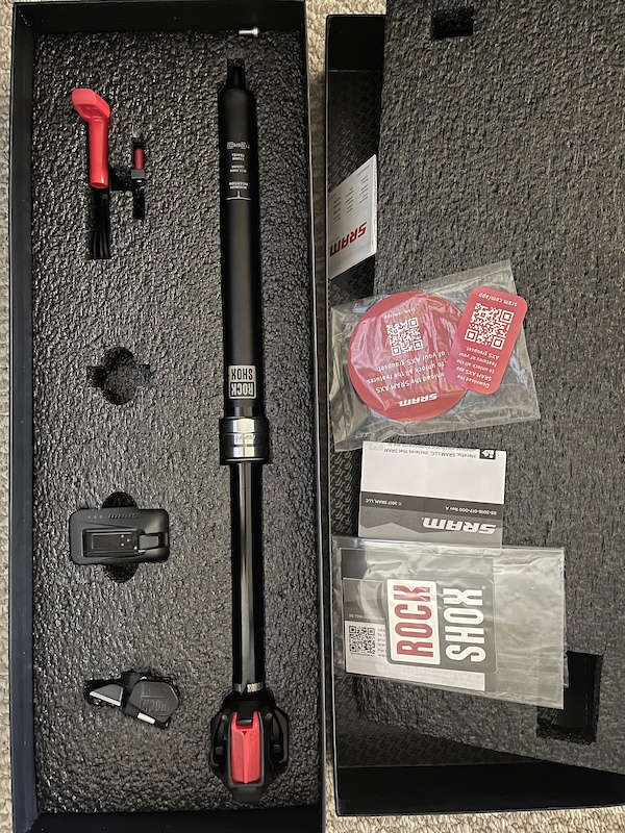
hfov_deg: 53.1
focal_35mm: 26
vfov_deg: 67.3
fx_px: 626
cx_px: 312
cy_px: 416
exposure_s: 1/13
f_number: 1.6
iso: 640
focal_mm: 5.1
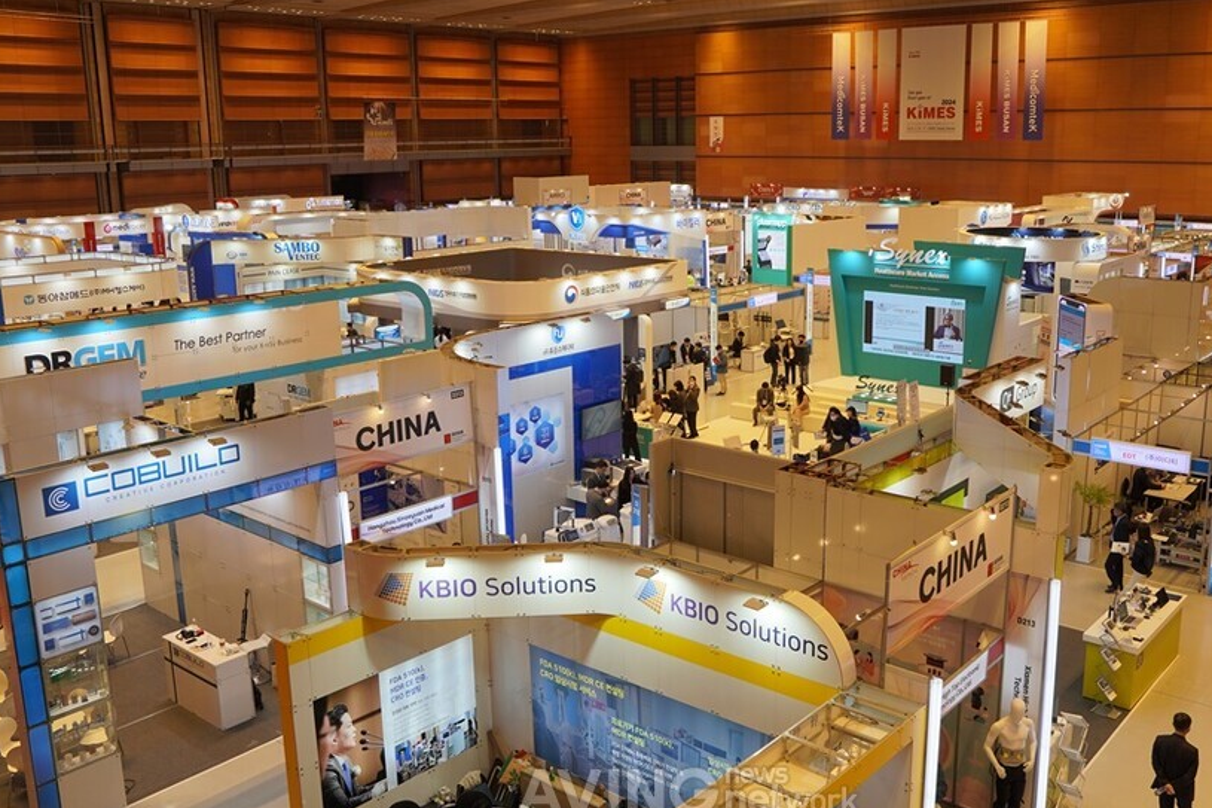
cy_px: 379
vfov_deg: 39.3
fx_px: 1131
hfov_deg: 56.3
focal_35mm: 34
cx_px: 666
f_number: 4
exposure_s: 1/160
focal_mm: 19
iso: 200
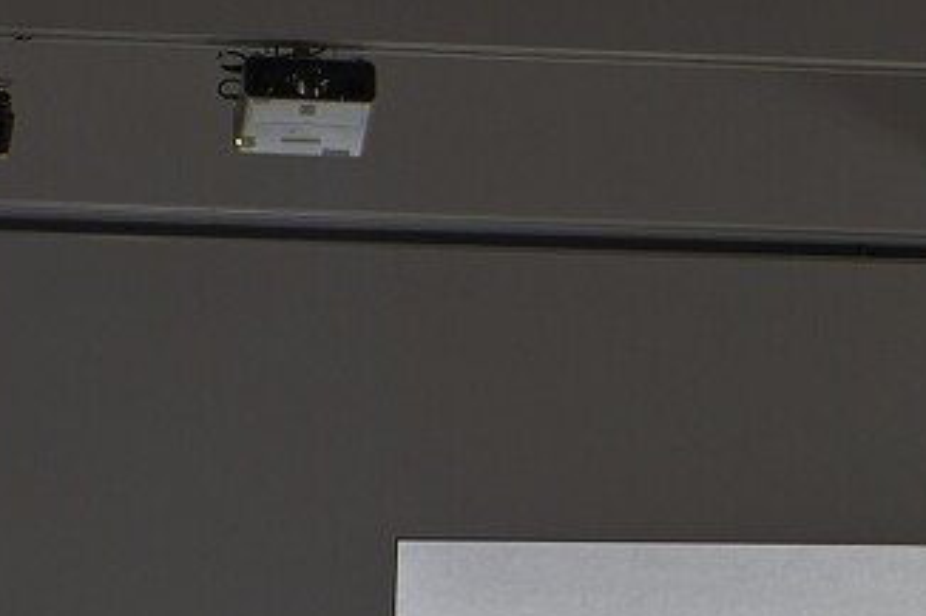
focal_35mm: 307
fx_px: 7892
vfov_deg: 4.4
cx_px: 2079
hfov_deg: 6.4
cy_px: 1505
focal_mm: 50
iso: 100
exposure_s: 10
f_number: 11
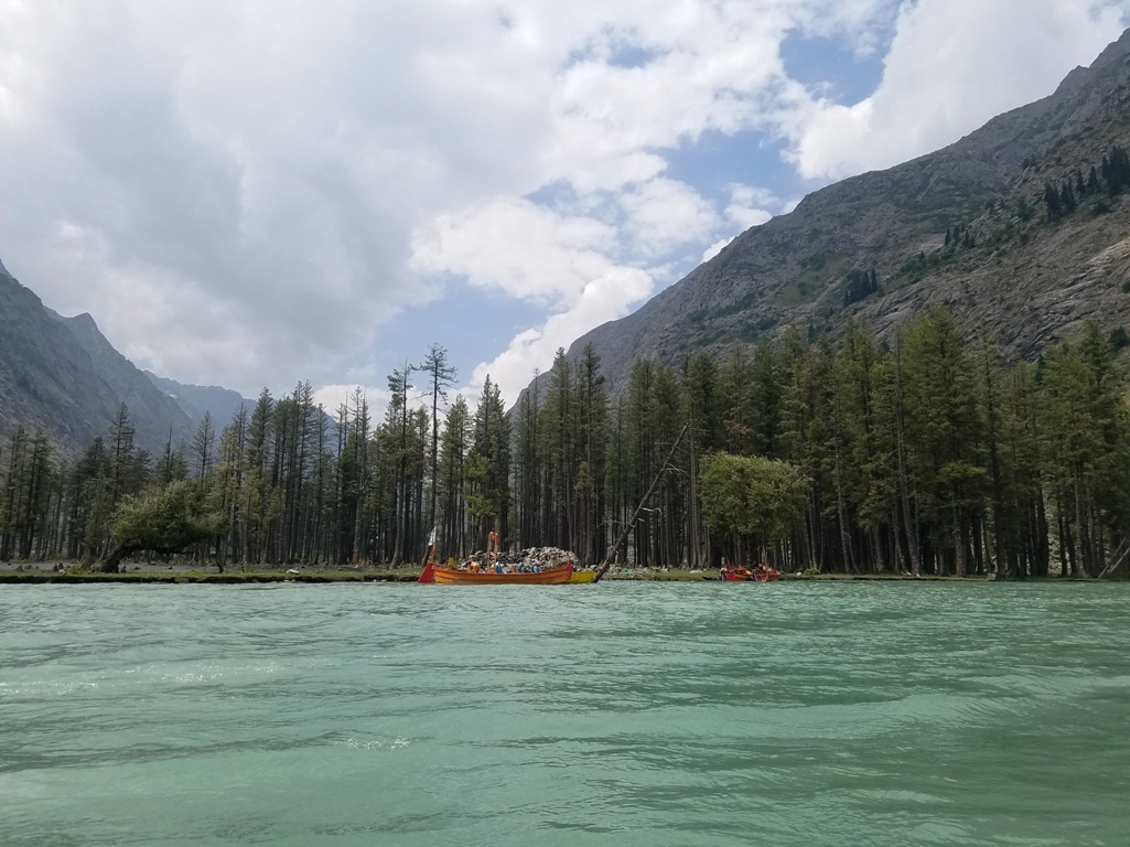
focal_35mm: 26
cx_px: 565
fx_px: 848
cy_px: 424
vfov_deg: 53.0
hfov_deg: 67.3
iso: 50
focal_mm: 4.2
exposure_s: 1/3200
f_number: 1.7
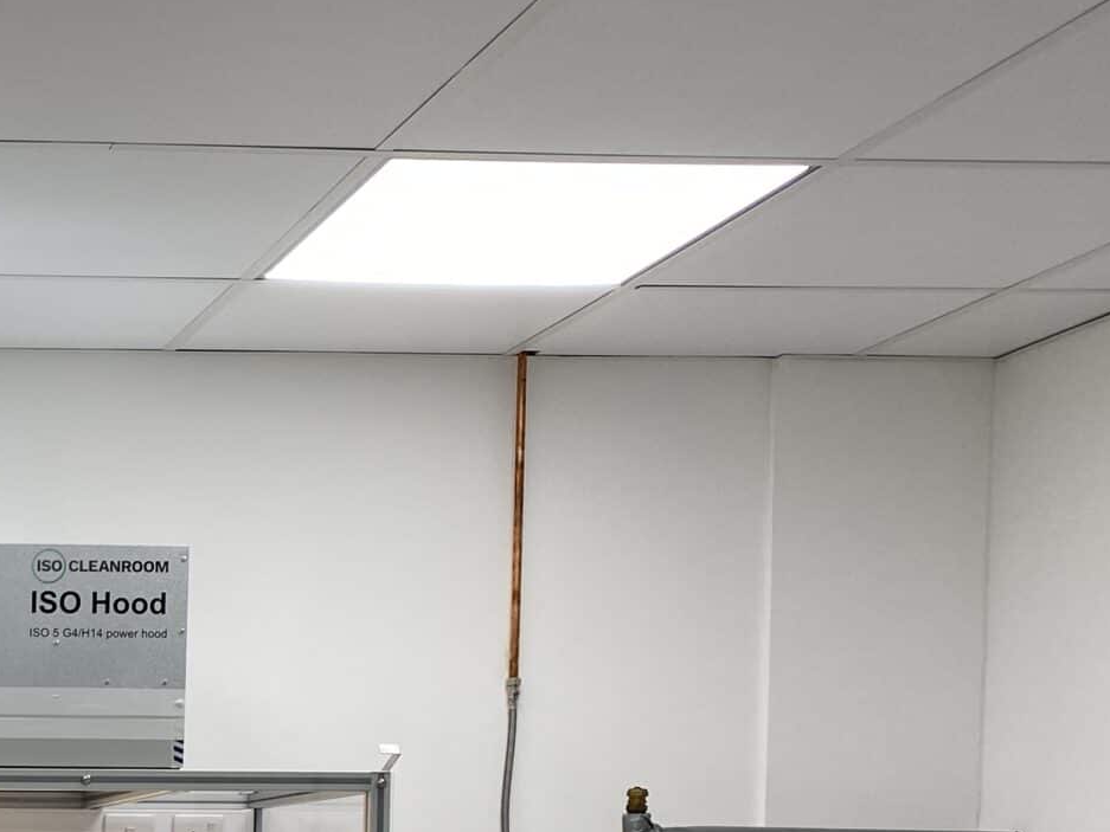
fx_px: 2277
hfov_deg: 24.0
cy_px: 1017
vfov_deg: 19.4
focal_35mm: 71
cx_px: -336
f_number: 1.8
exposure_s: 1/100
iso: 32
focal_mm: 4.25
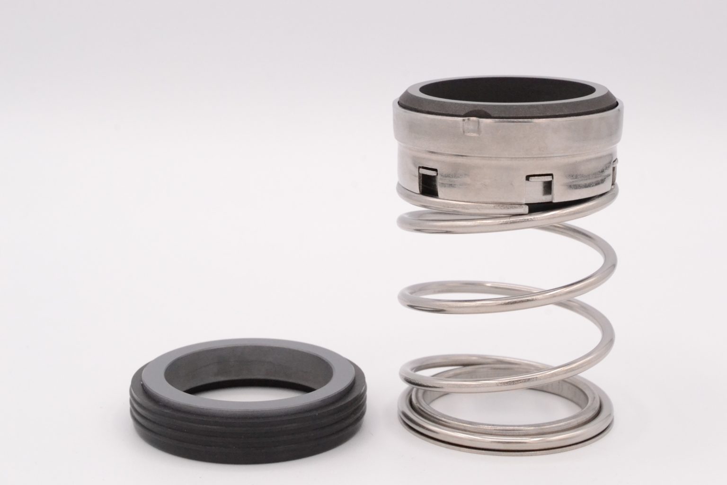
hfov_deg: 29.2
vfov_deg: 19.7
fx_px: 1393
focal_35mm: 69
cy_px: 242
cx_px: 364
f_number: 11
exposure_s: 1/500
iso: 3200
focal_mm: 46
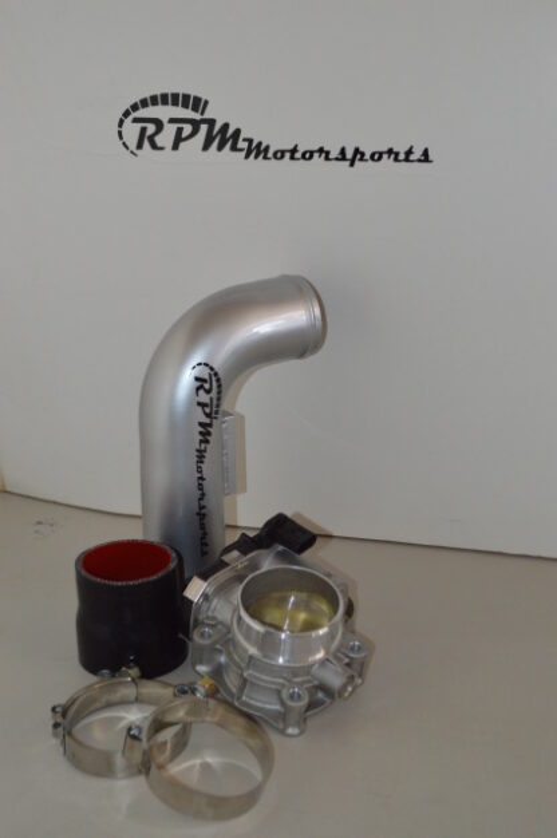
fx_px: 1256
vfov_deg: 36.9
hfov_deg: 25.0
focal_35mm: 54
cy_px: 419
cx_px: 278
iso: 1400
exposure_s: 1/60
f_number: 5
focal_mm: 36
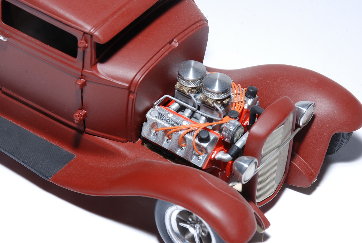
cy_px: 122
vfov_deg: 7.5
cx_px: 181
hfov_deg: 11.2
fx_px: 1842
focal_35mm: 183
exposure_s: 1/60
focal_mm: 122
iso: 100
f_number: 22
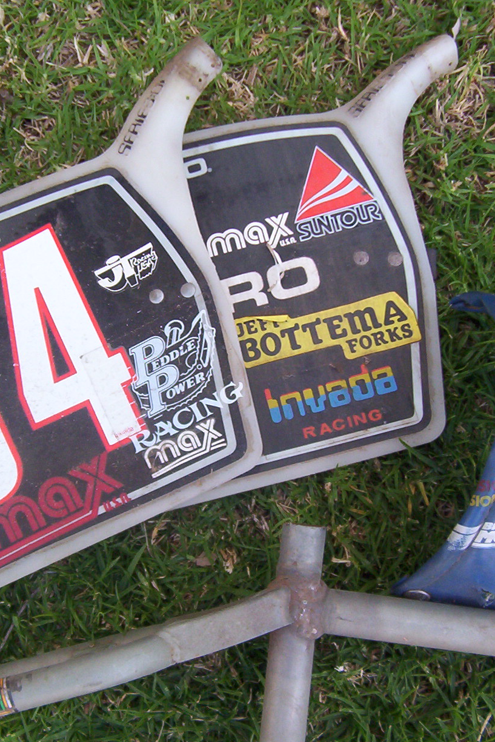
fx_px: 1031
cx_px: 182
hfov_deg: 26.9
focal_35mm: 50
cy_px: 373
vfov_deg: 39.6
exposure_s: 1/213
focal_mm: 5.54
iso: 100
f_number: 2.76
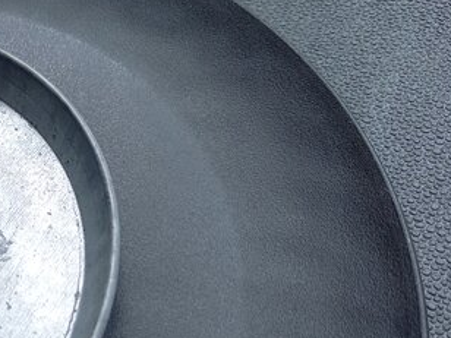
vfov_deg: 27.8
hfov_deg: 33.8
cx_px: 4
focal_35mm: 52
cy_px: 240
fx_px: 677
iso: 50
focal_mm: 4.65
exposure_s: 1/129
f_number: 1.8
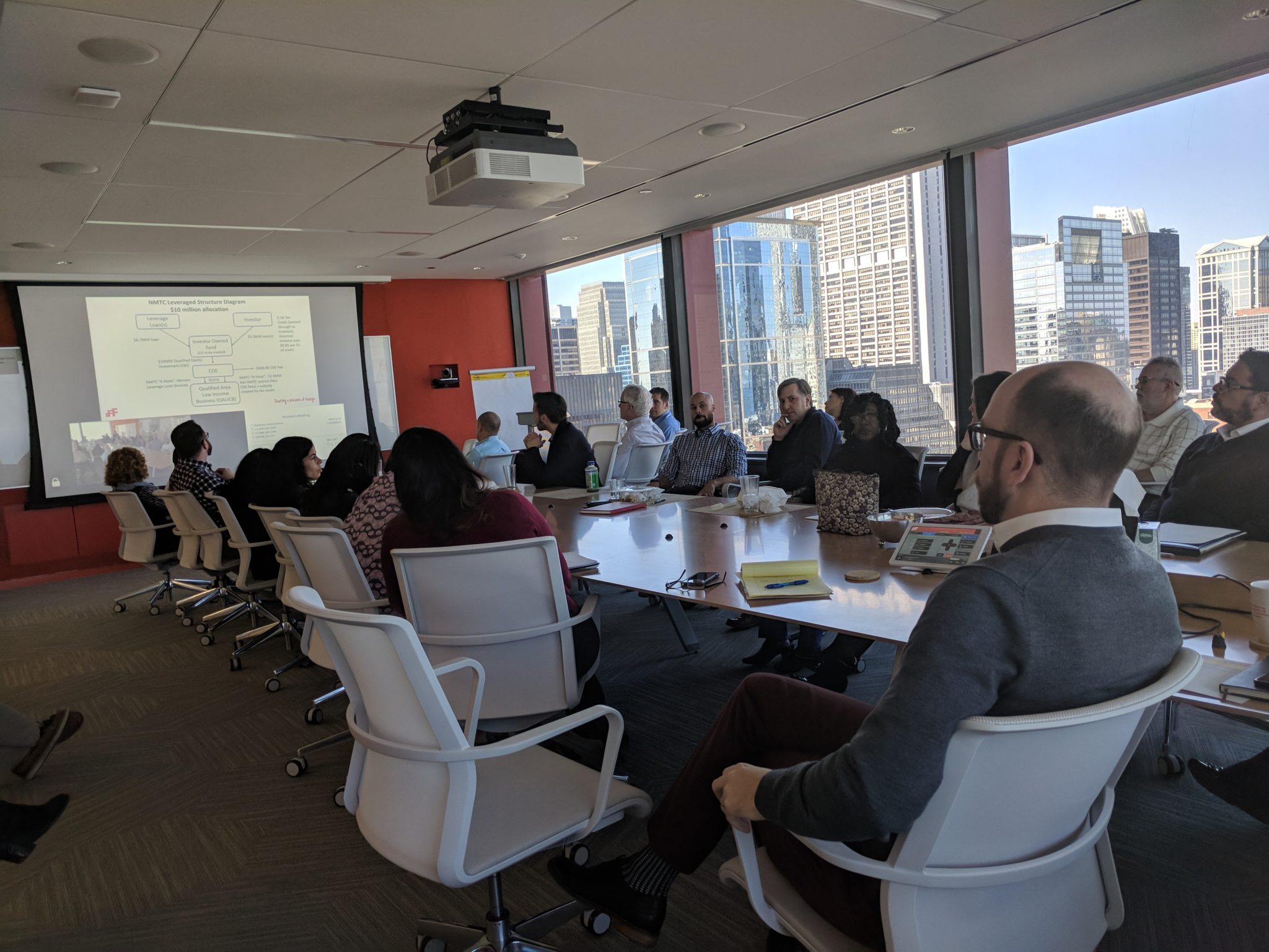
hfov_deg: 67.3
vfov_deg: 53.1
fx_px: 953
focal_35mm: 26
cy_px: 476
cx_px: 634
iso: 50
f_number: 2
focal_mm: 4.67
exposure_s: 1/213
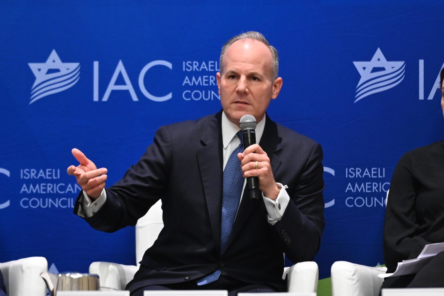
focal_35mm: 292
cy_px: 148
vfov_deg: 4.7
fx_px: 3601
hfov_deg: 7.1
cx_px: 222
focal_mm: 195
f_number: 3.5
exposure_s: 1/125
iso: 3200
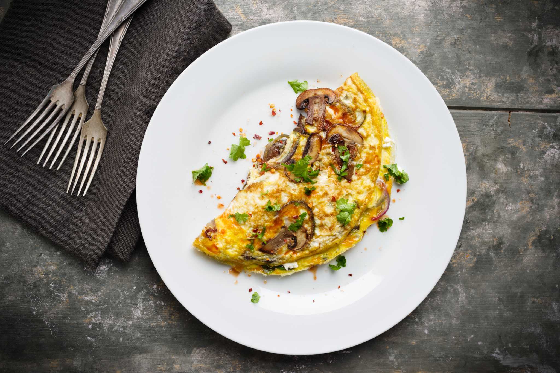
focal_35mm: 35
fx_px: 544
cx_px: 280
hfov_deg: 54.4
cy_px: 186
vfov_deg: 37.9
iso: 100
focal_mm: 35
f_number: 9
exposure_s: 1/100
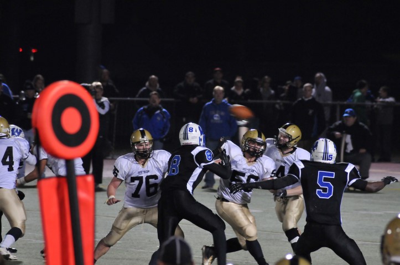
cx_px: 200
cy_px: 132
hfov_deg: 4.6
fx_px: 4993
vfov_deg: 3.0
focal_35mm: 450
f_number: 6.7
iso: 2000
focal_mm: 300
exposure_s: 1/180
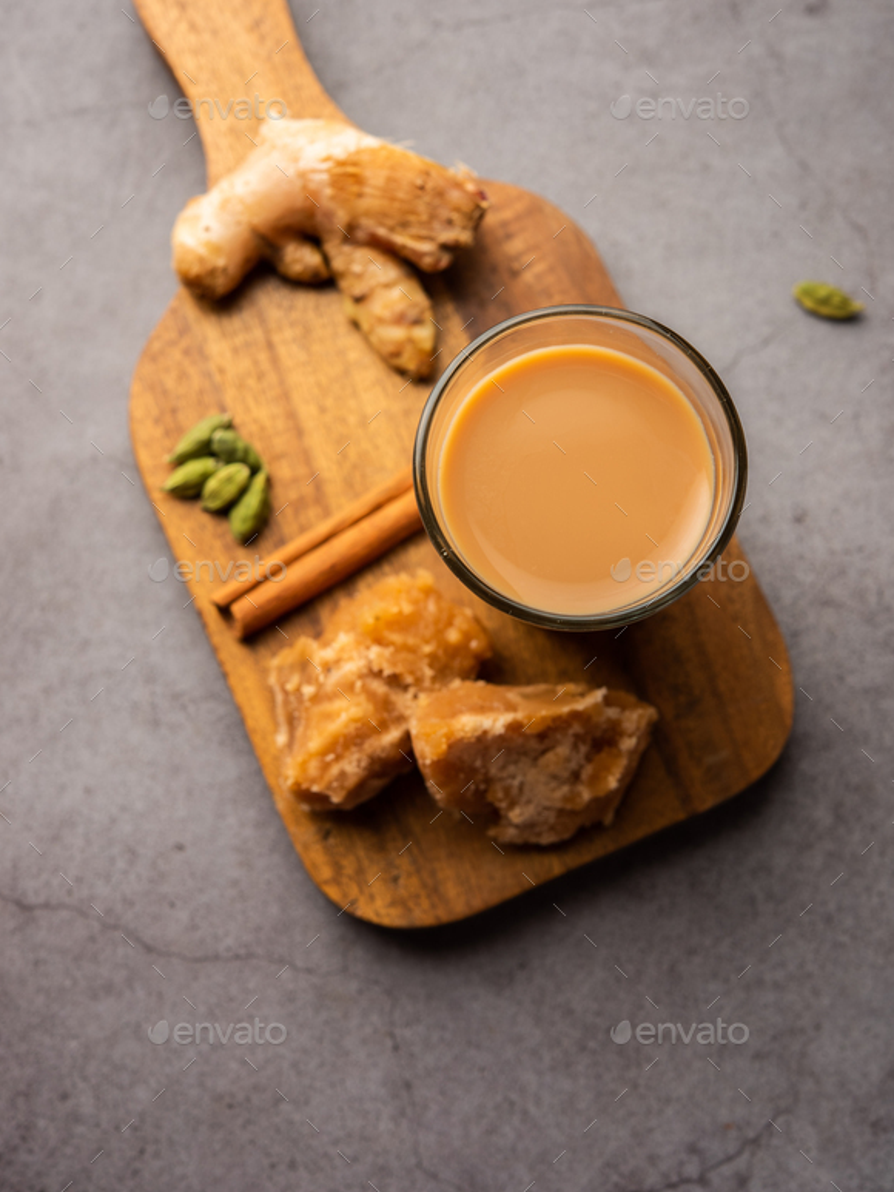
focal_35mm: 66
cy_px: 558
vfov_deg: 29.4
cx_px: 444
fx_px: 2272
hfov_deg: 22.3
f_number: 6.3
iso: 100
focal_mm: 60
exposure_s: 1/125
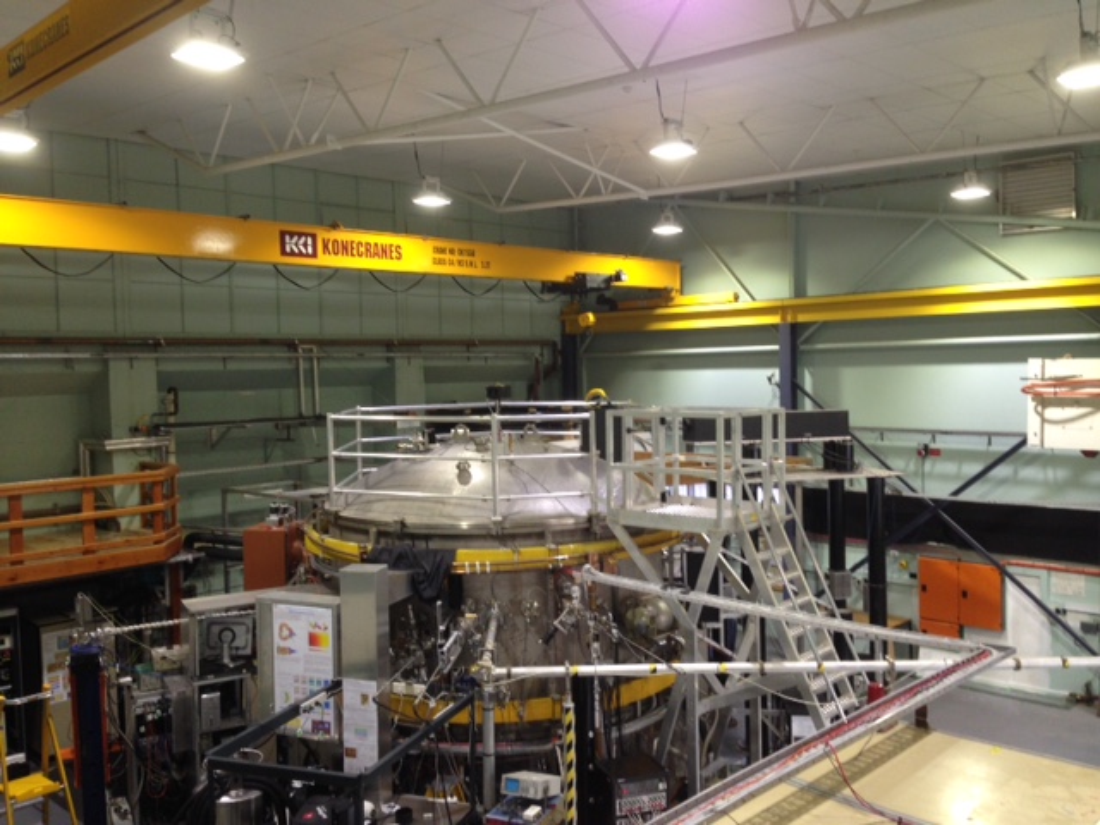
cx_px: 550
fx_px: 1049
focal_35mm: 33
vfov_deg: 42.9
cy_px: 412
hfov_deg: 55.4
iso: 80
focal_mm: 4.12
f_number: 2.4
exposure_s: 1/20
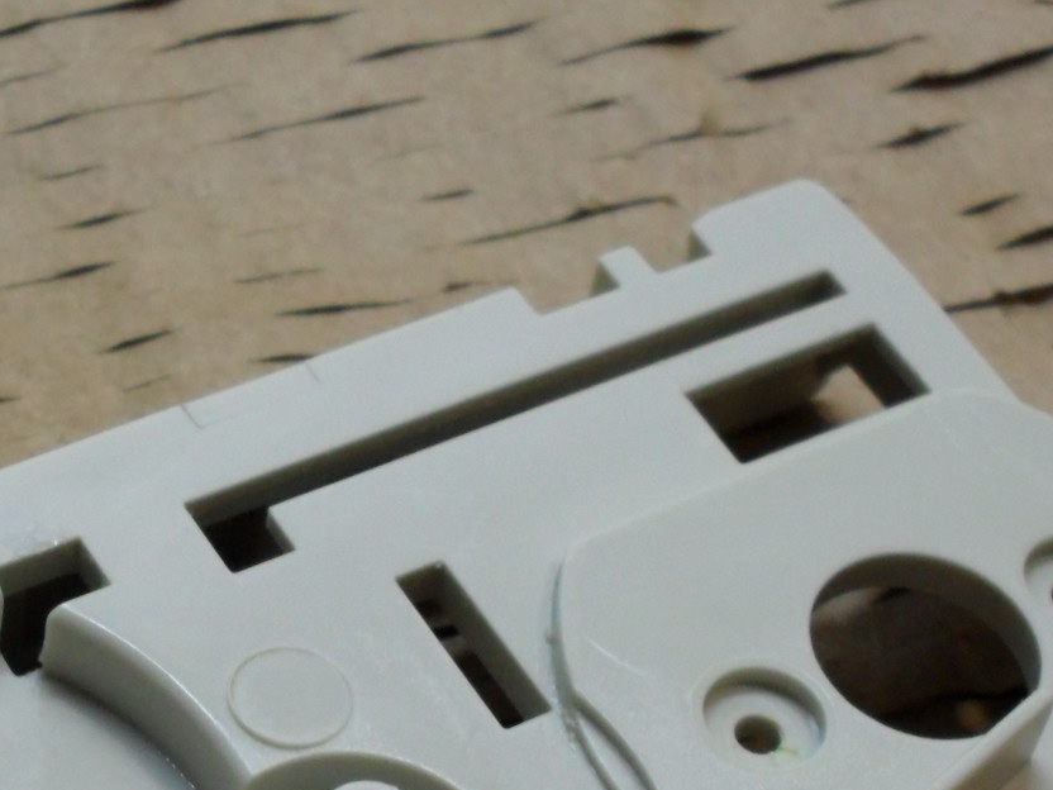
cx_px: 263
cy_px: 804
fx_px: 3316
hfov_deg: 17.9
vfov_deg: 13.4
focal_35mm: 109
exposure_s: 1/30
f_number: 3.2
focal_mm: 6.3
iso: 120
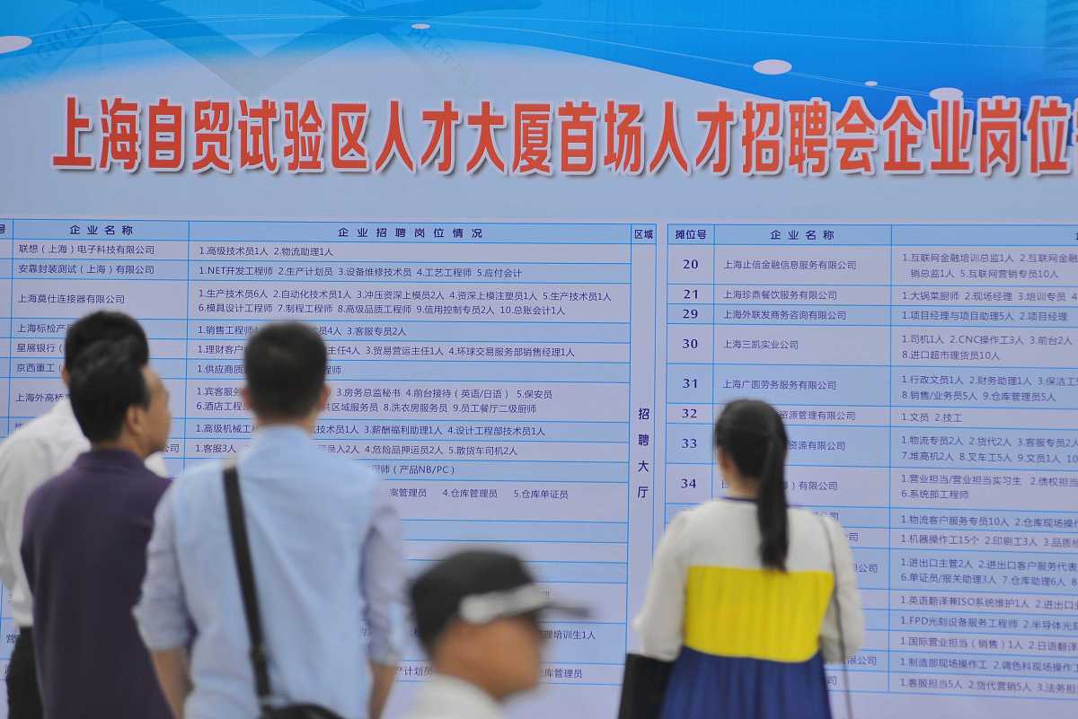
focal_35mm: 200
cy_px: 360
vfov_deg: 6.9
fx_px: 5991
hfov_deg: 10.3
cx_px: 539
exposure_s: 1/500
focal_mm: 200
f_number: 2.8
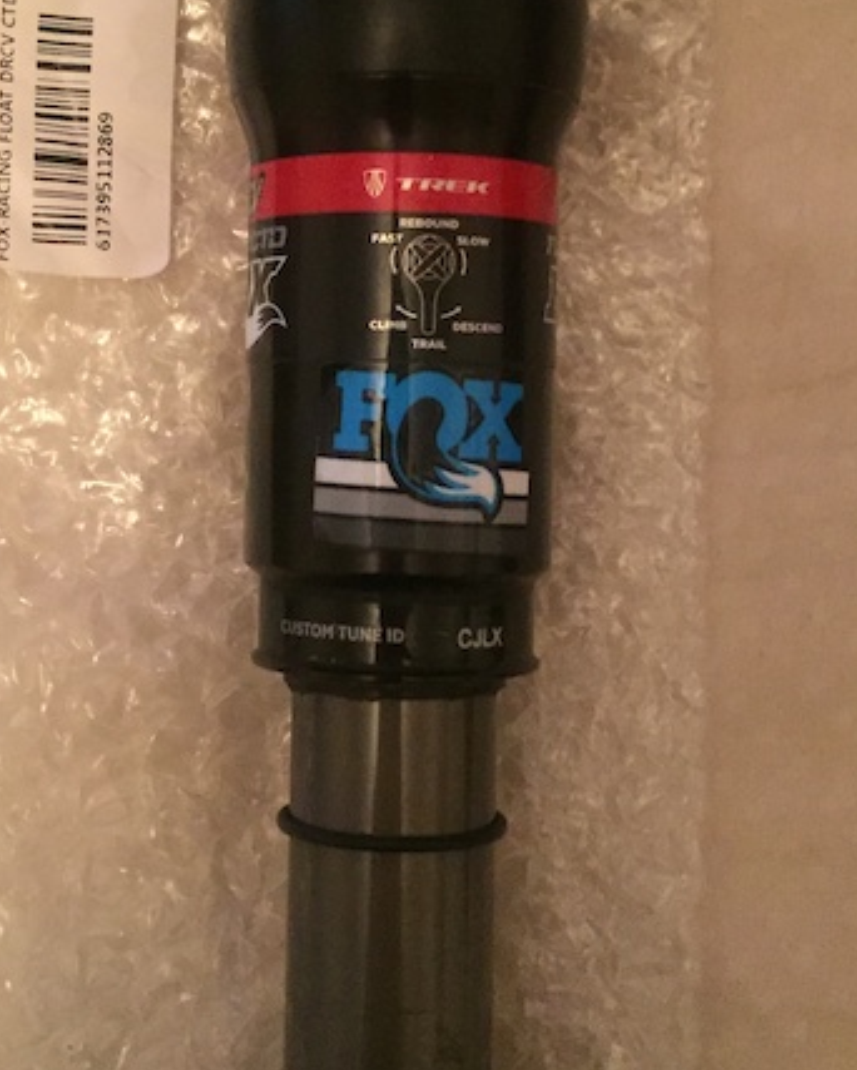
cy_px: 366
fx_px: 1679
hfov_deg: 28.6
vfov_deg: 35.0
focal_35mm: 53
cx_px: 351
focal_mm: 4.15
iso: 400
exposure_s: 1/15
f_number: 2.2
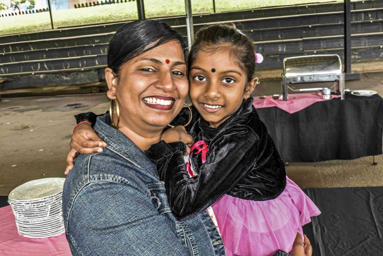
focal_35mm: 38
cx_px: 192
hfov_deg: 51.3
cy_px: 128
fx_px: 399
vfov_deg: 35.5
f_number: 11
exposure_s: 1/13
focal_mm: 25
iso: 360
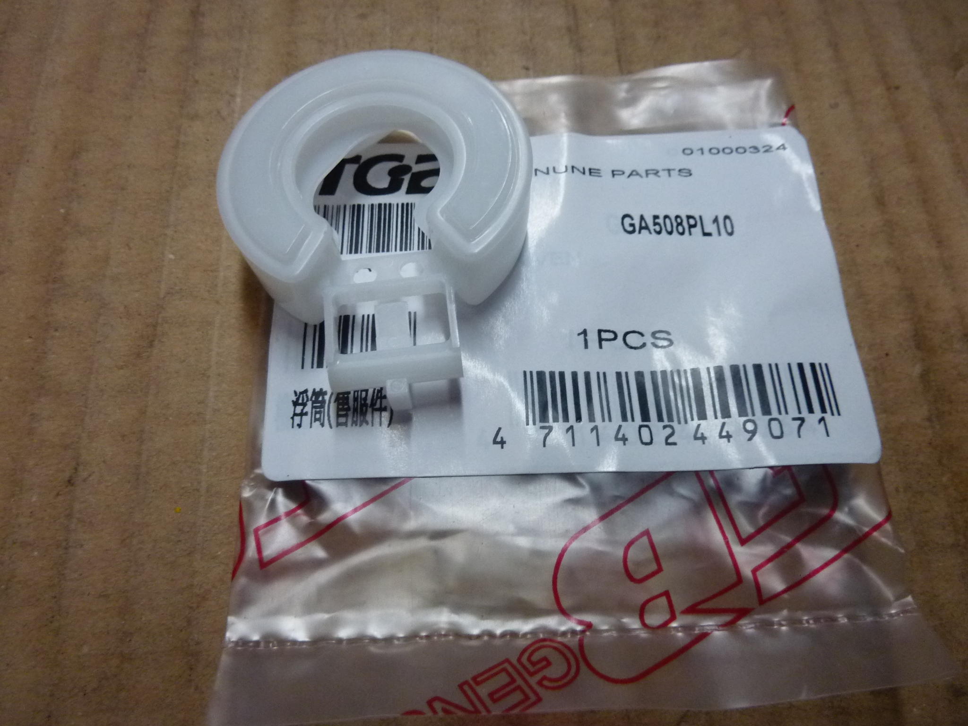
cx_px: 484
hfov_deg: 69.4
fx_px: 699
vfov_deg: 54.9
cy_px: 363
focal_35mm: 25
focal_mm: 4.1
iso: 400
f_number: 3.3
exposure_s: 1/30
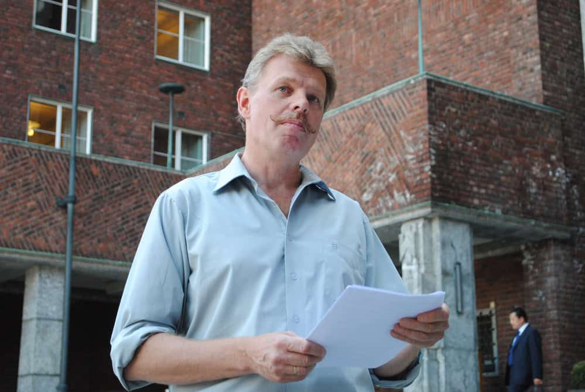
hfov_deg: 30.5
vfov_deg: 20.7
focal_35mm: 66
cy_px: 196
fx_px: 1074
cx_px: 292
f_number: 5.3
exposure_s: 1/60
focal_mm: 44
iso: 200
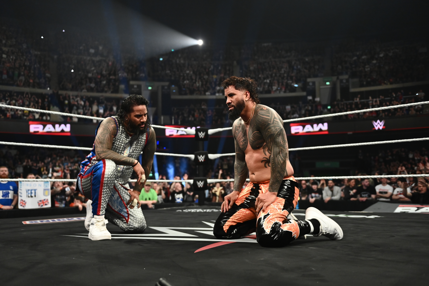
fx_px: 429
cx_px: 214
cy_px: 143
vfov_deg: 36.9
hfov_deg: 53.1
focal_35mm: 36
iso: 4000
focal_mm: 36
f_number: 2.8
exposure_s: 1/800
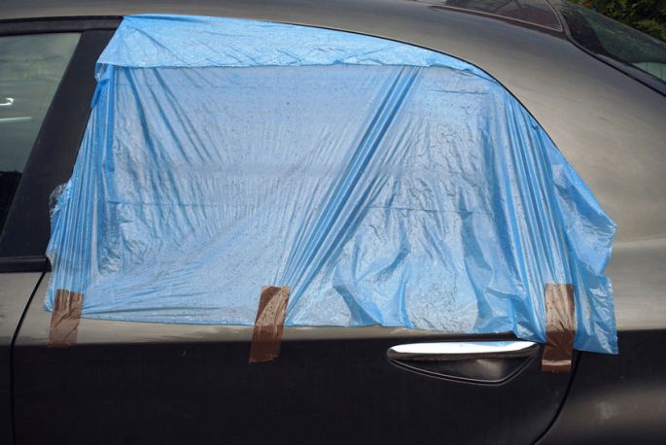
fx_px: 833
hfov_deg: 43.6
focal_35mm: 45
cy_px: 222
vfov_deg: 29.9
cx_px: 333
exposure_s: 1/200
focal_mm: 45
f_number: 8
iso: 200
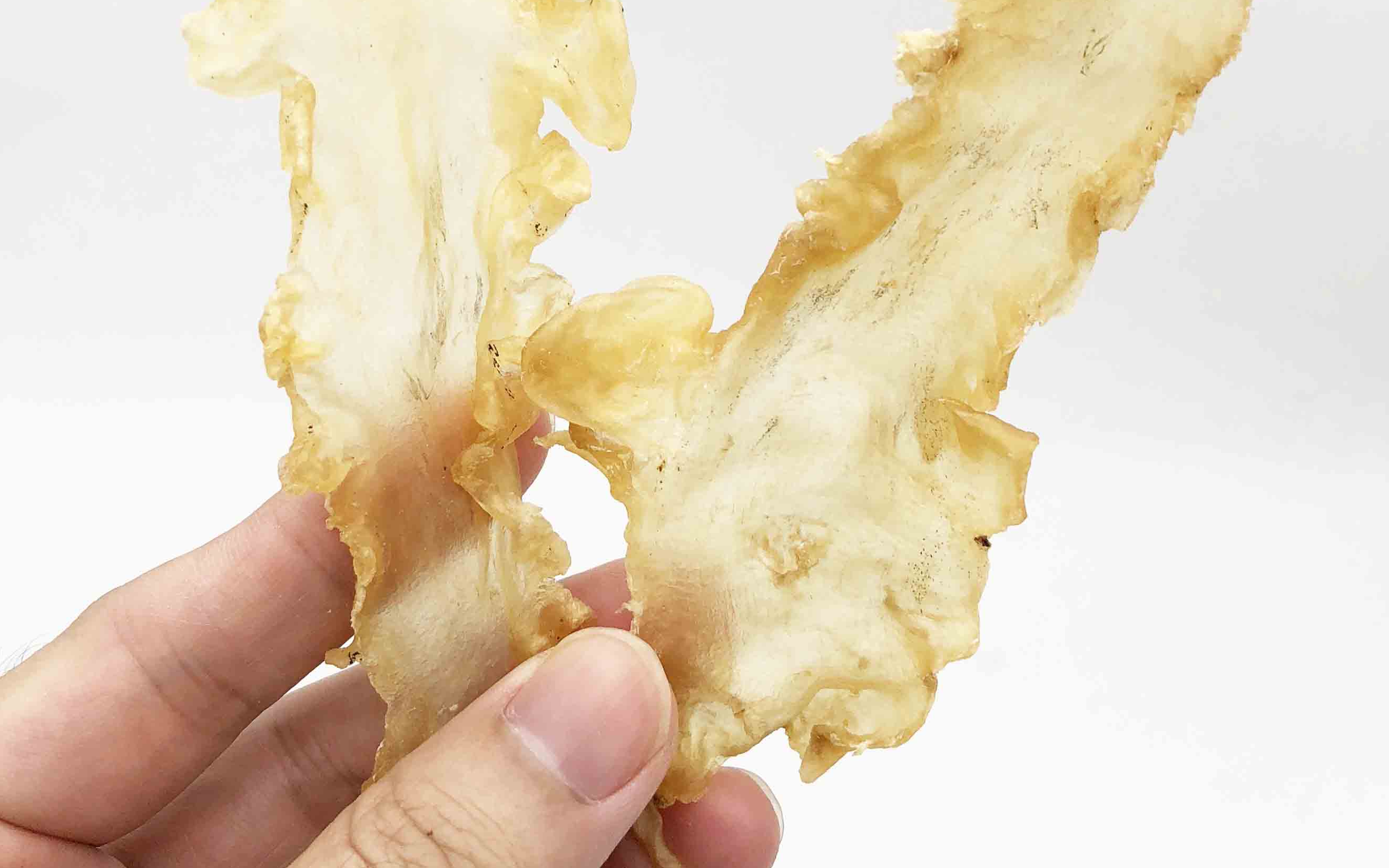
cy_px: 356
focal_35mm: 47
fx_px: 1779
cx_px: 618
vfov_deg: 27.4
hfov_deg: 42.6
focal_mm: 3.99
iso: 20
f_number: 1.8
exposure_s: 1/314
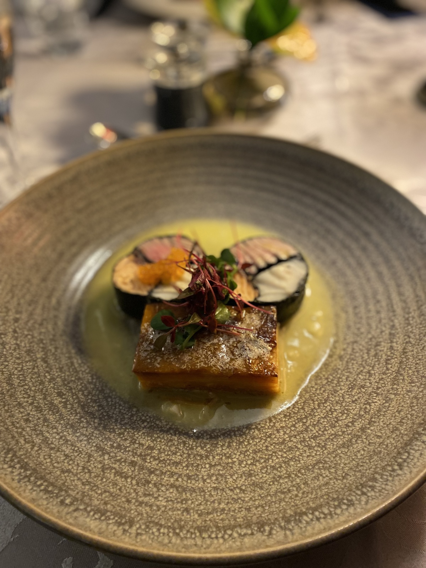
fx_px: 427
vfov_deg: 67.3
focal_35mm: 26
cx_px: 213
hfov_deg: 53.1
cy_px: 284
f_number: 1.8
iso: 500
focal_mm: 4.25
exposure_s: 1/33
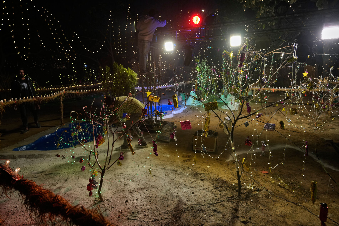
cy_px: 113
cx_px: 170
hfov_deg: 78.6
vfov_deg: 57.2
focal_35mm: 22
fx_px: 207
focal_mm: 22
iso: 800
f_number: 2.8
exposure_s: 1/500
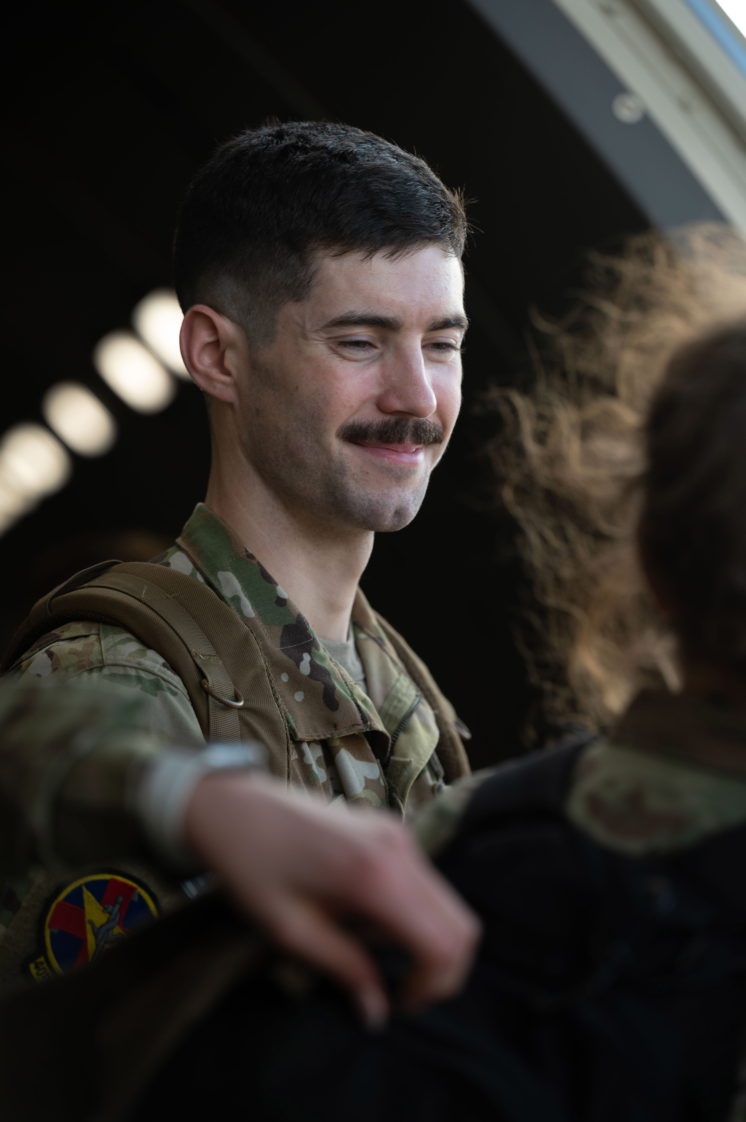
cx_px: 373
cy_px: 561
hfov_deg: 10.1
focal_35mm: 135
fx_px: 4202
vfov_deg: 15.2
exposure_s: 1/200
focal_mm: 135
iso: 100
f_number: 3.5
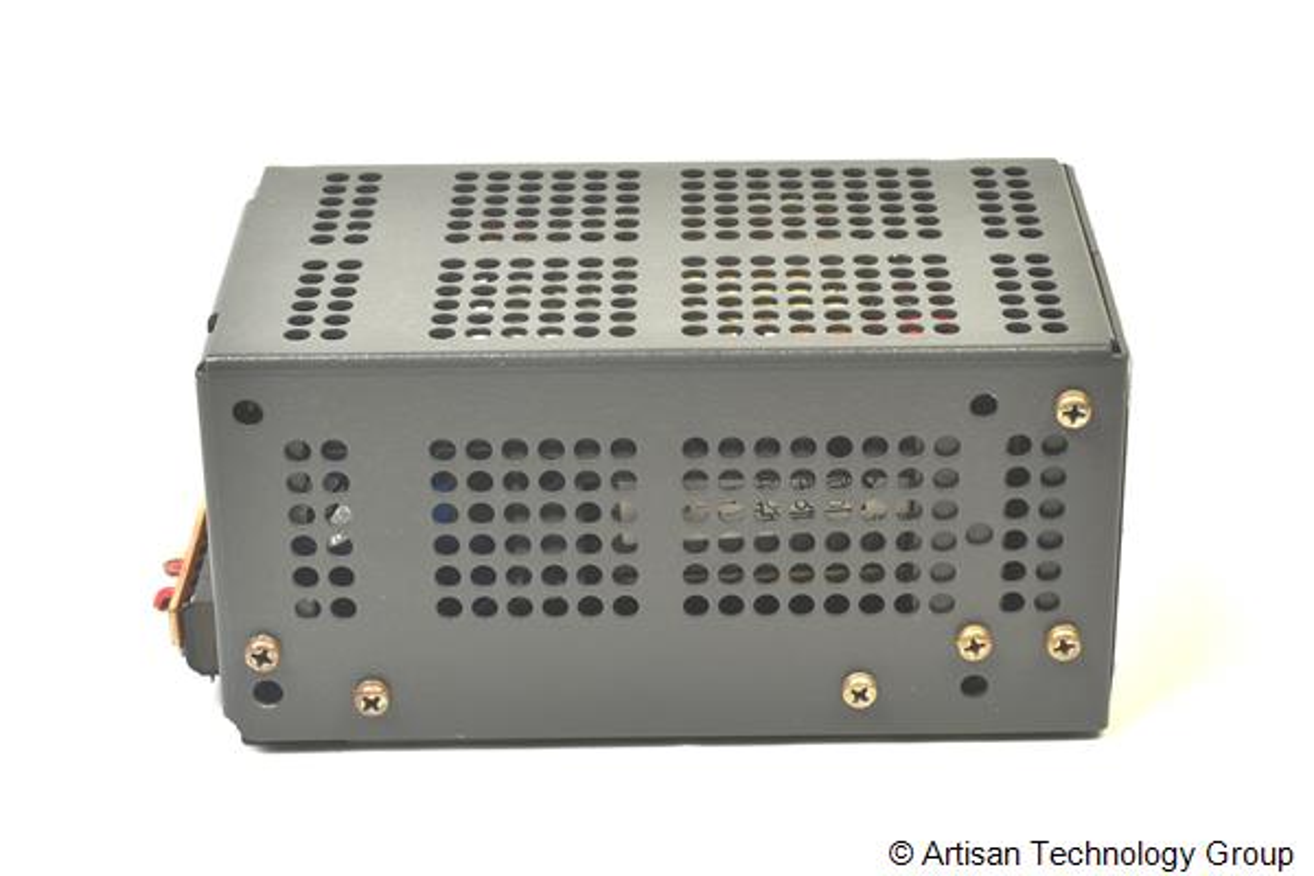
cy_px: 438
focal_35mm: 60
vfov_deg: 22.6
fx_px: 2190
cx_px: 657
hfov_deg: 33.4
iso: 200
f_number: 14
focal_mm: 40
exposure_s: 1/200
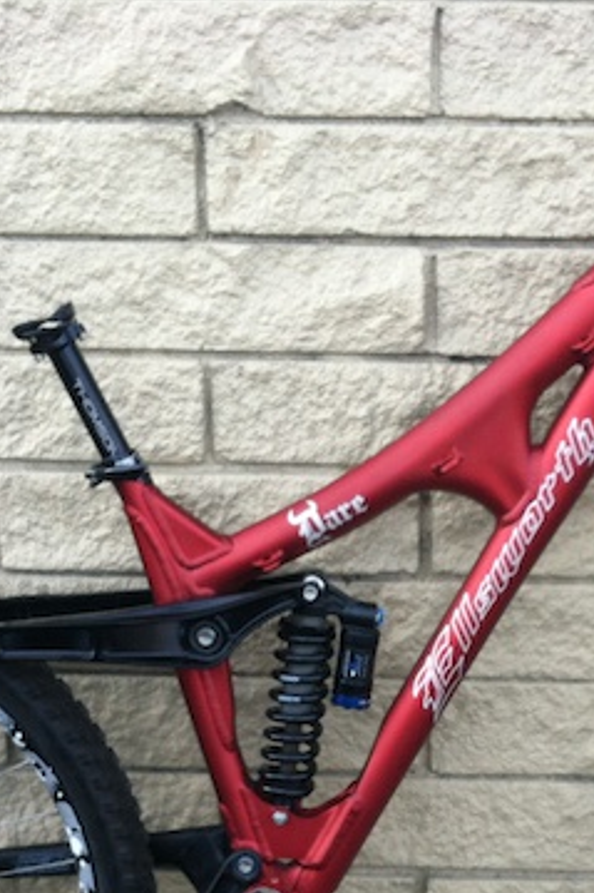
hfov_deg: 16.8
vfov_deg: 24.6
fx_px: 2007
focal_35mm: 81
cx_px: 437
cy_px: 741
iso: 80
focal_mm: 3.85
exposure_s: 1/183
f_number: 2.8
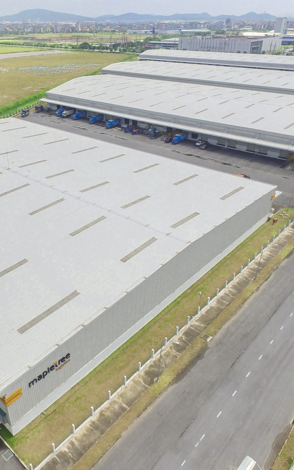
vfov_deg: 64.6
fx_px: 372
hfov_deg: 42.7
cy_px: 237
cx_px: 105
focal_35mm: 29
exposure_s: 1/850
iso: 100
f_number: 2.8
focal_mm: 3.61
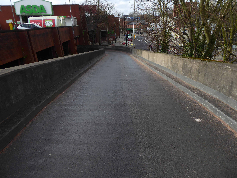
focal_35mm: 25
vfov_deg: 54.9
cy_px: 89
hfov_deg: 69.4
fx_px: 171
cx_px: 118
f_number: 3.3
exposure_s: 1/320
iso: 80
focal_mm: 4.3
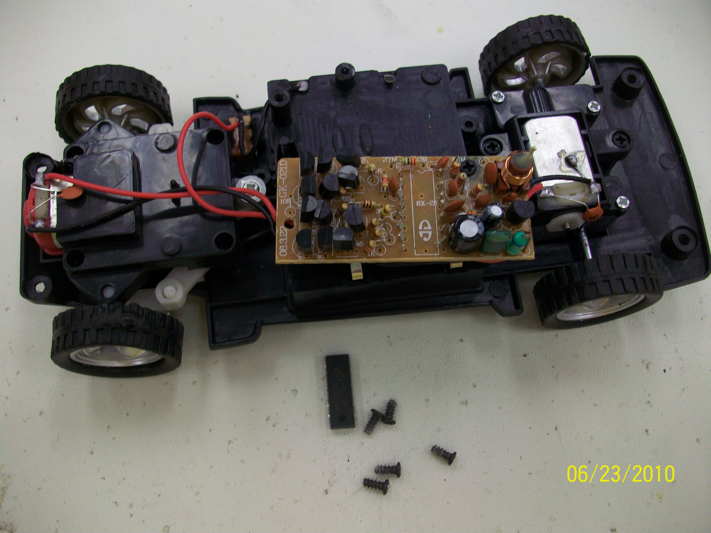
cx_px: 356
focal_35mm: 32
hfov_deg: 56.8
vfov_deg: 44.2
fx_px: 657
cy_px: 266
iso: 64
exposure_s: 1/60
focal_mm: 5.7
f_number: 2.8
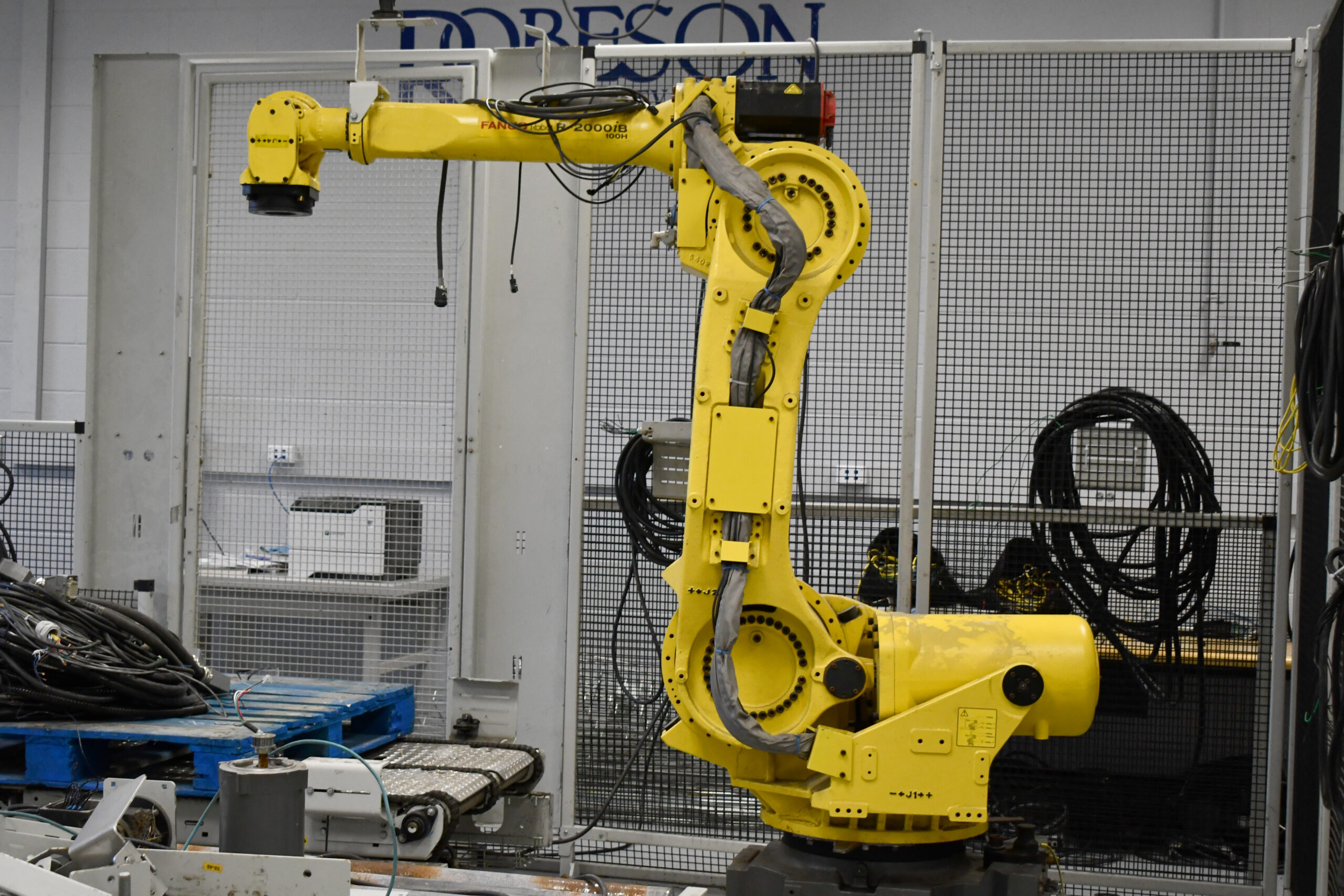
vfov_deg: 25.1
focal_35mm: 54
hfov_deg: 36.9
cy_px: 448
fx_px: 2016
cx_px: 672
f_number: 4.8
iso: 1800
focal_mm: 36
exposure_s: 1/125
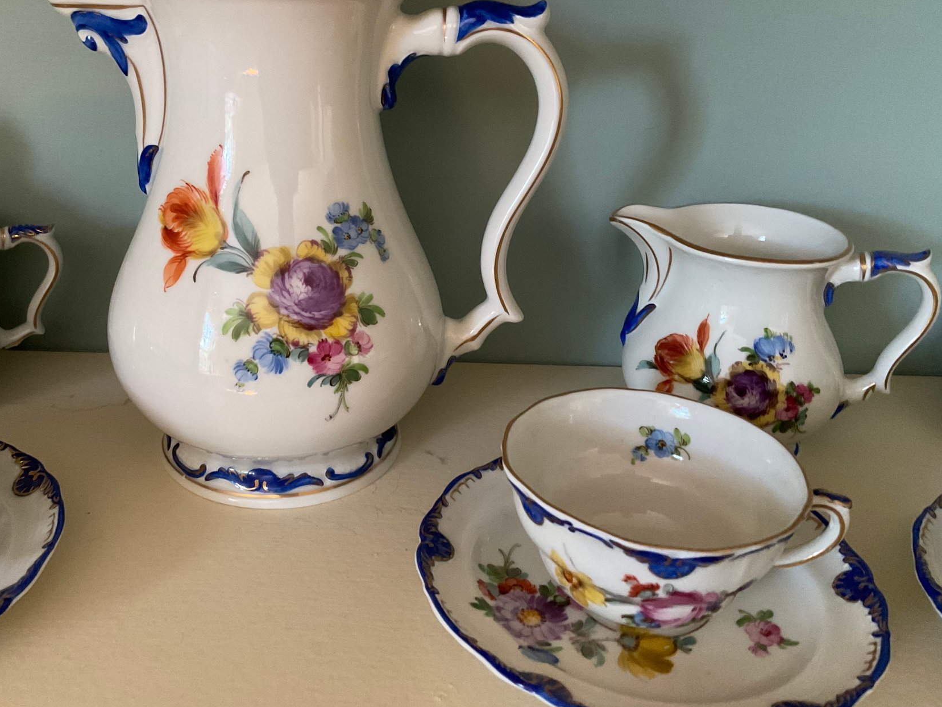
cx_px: 402
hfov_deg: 52.4
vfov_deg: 40.6
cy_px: 296
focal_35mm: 35
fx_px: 953
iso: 250
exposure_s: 1/40
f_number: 1.8
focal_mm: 3
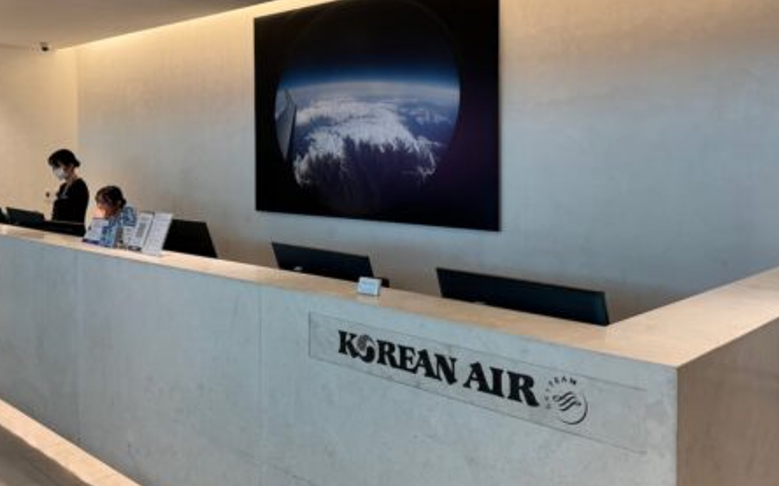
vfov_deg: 36.0
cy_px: 175
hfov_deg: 55.2
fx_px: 743
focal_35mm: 35
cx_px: 340
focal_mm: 6.76
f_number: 1.78
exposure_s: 1/120
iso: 80
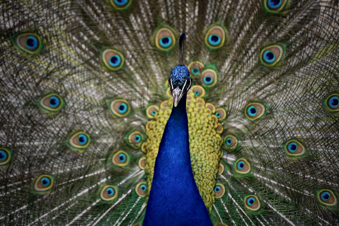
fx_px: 1695
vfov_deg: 7.6
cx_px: 170
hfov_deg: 11.4
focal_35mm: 180
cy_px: 113
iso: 640
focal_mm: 180
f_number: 2.8
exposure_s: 1/1250
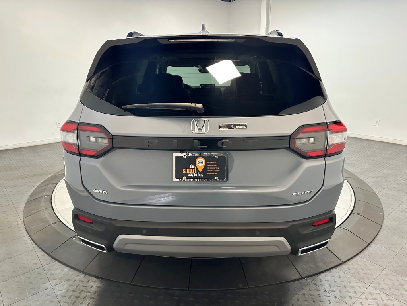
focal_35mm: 24
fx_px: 282
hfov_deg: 71.6
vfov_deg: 56.8
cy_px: 153
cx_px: 204
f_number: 1.78
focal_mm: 6.86
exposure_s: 1/60
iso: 500
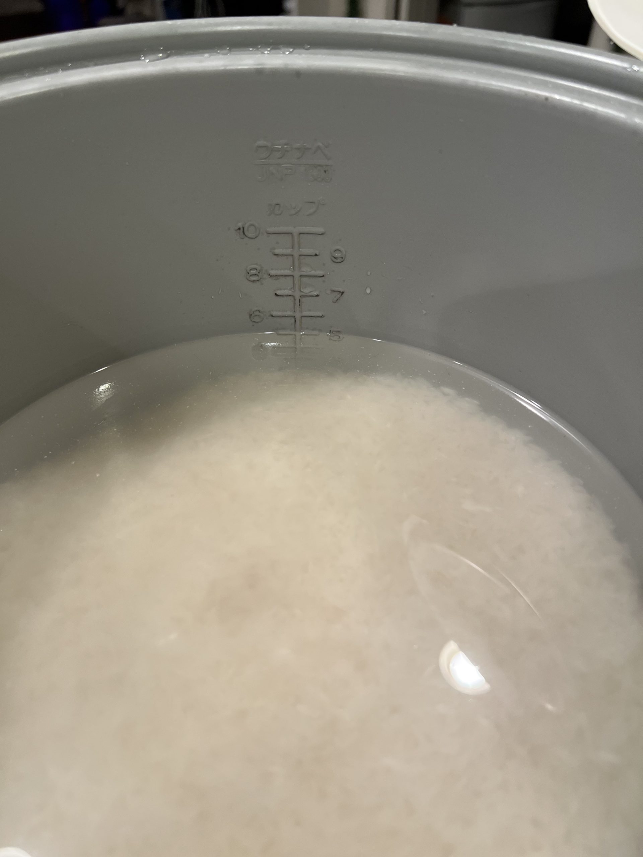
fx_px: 644
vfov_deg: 67.3
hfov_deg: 53.1
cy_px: 428
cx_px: 322
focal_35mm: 26
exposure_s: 1/60
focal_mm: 5.7
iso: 160
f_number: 1.5
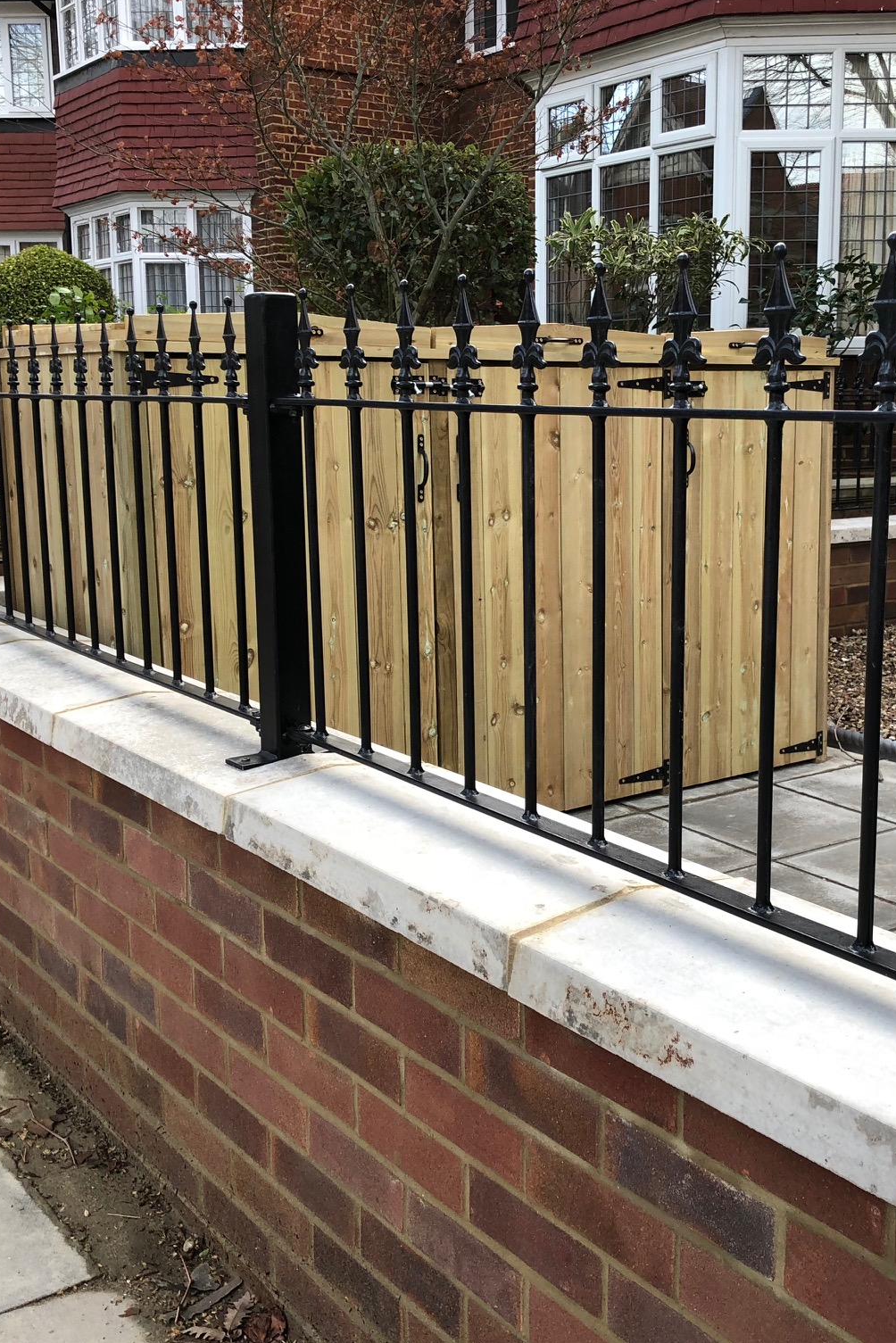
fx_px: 1455
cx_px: 565
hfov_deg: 34.0
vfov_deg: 49.5
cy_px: 672
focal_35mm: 39
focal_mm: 4
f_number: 1.8
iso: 32
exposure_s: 1/100
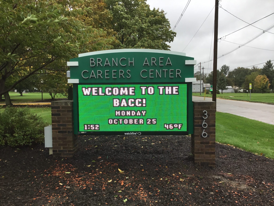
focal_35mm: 31
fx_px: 245
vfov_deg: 45.4
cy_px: 103
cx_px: 137
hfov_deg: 58.4
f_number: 2.4
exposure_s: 1/234
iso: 25
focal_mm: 3.3
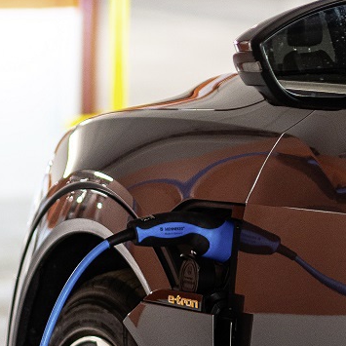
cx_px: 120
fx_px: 4399
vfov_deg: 4.5
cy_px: -42
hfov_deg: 4.5
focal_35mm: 389
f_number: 1.8
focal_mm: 85
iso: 320
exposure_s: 1/80
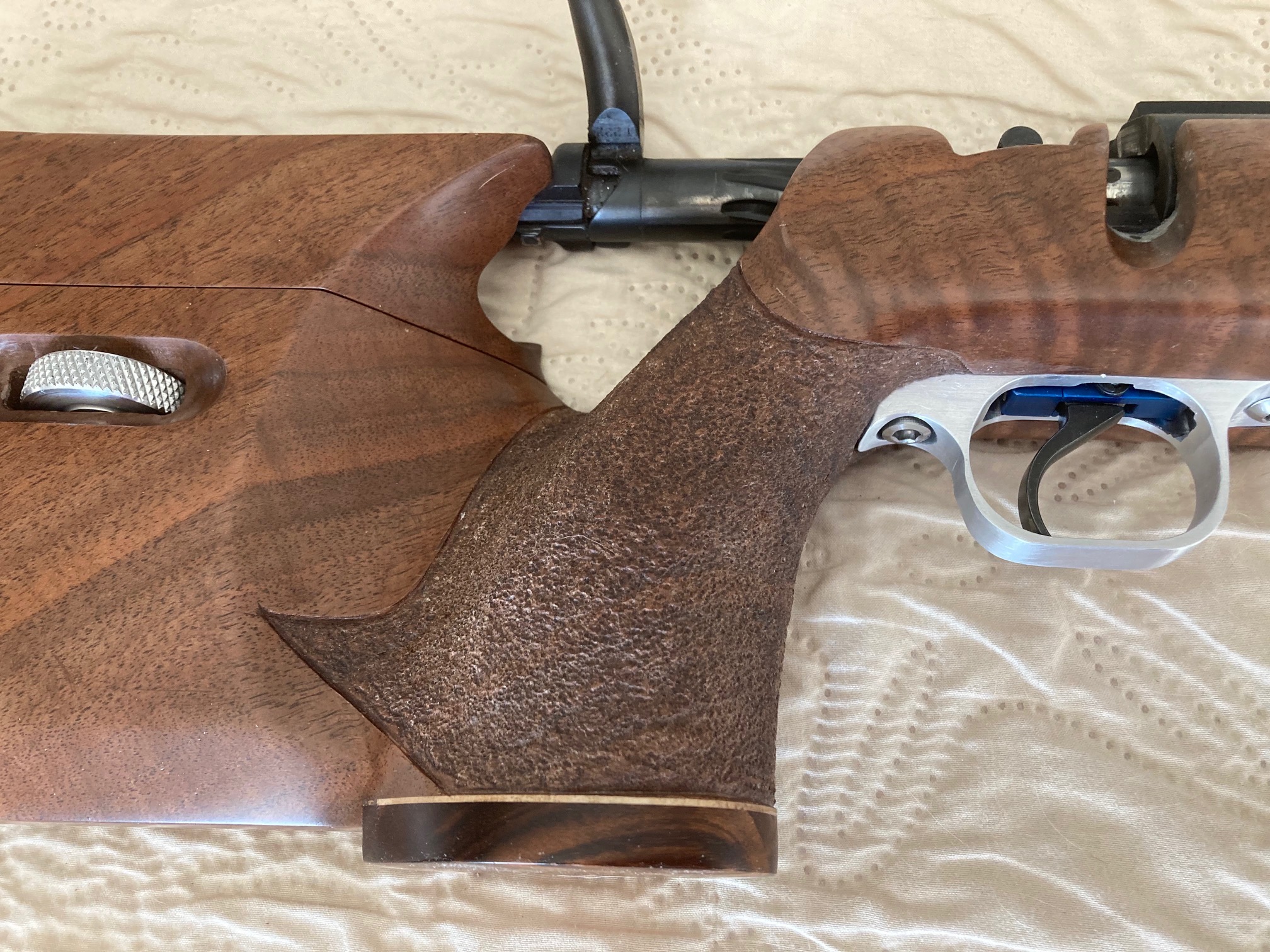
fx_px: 1027
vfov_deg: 49.7
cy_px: 476
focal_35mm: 28
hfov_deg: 63.4
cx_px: 635
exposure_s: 1/60
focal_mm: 3.99
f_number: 1.8
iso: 125
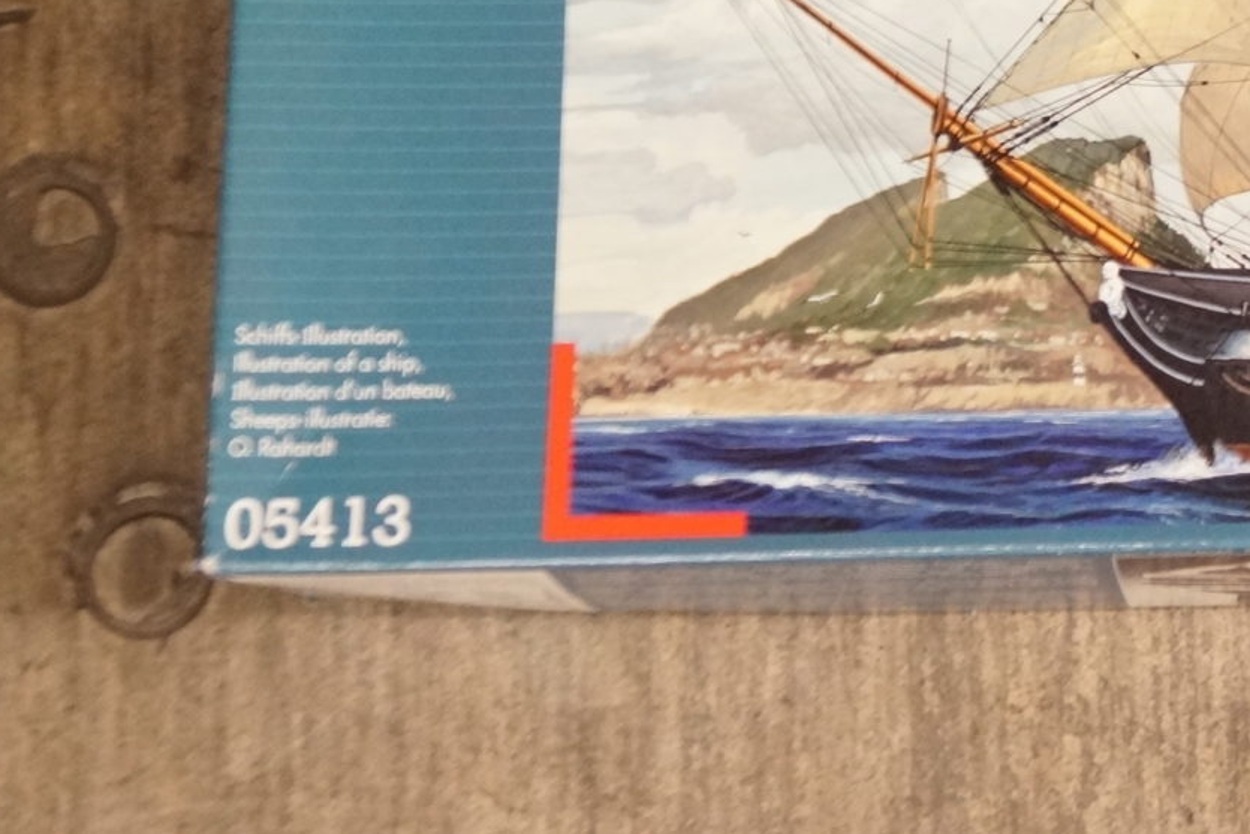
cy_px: -171
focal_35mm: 103
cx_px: 1371
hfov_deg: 19.0
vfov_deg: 13.0
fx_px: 3577
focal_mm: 28
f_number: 4.5
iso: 2500
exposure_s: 1/160
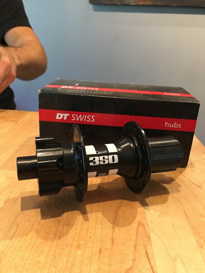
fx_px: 229
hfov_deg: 48.2
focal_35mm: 29
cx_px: 102
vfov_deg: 61.7
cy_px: 136
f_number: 2.2
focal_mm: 4.15
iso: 200
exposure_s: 1/30
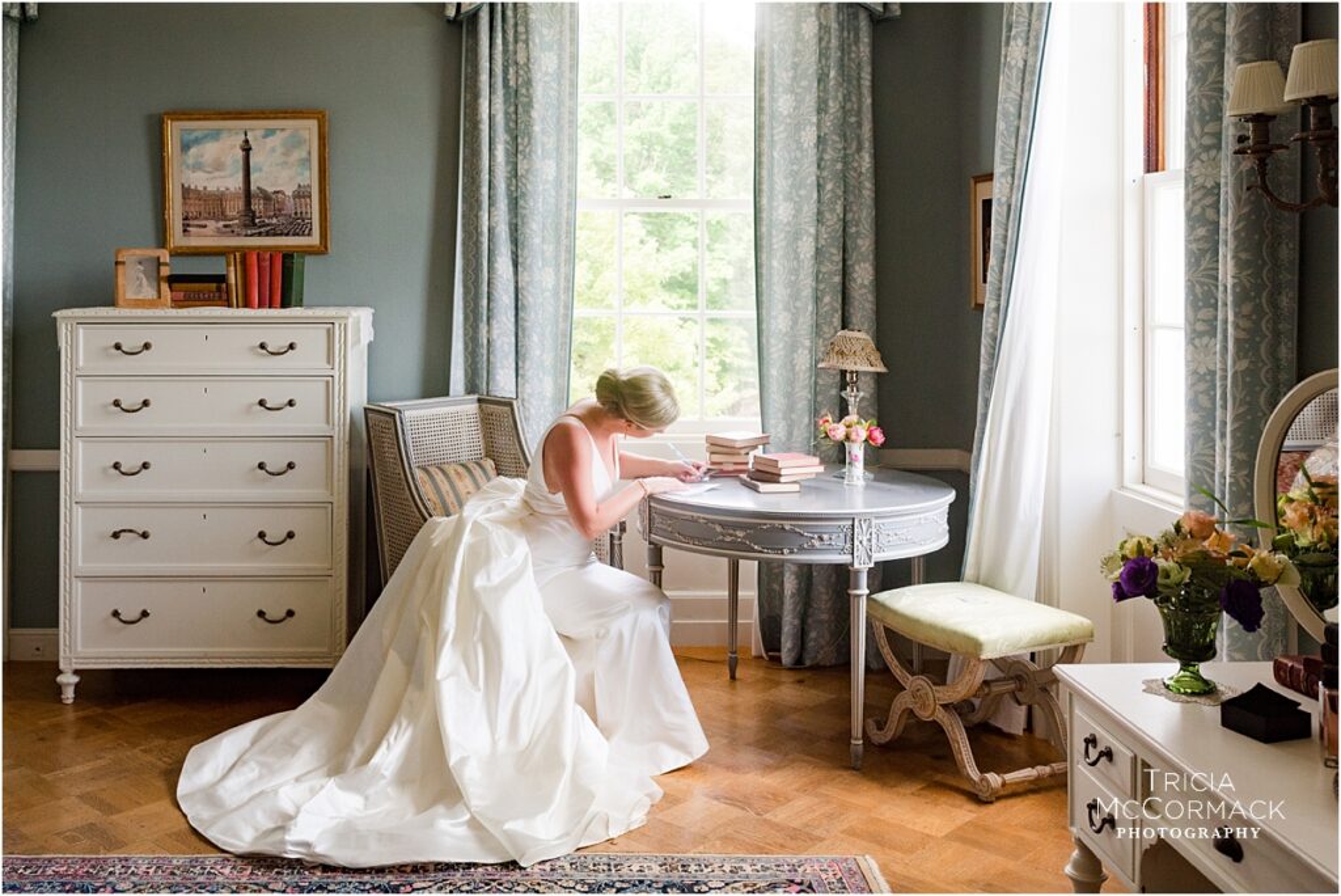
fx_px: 1304
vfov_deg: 37.9
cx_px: 670
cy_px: 448
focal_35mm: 35
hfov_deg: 54.4
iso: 1600
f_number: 5.6
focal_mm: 35
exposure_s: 1/250
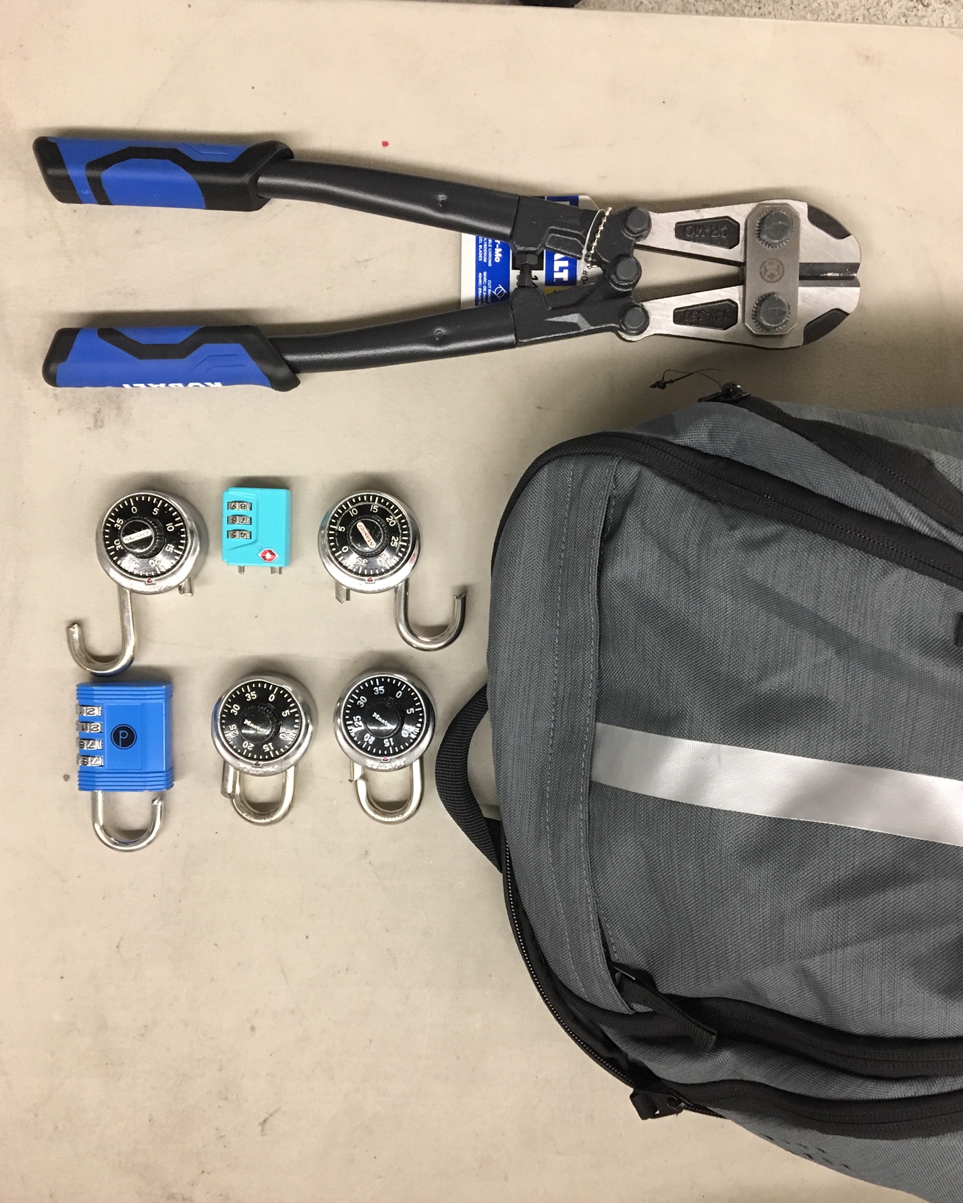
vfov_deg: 55.6
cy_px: 643
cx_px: 487
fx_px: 1140
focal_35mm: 32
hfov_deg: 45.8
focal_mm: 4.15
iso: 125
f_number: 2.2
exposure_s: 1/30
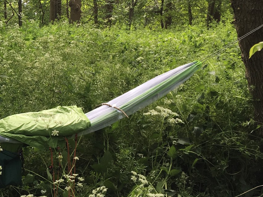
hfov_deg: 26.7
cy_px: 39
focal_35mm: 68
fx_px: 517
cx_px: -13
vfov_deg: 21.4
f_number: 2.2
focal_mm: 4.15
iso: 25
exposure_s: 1/144
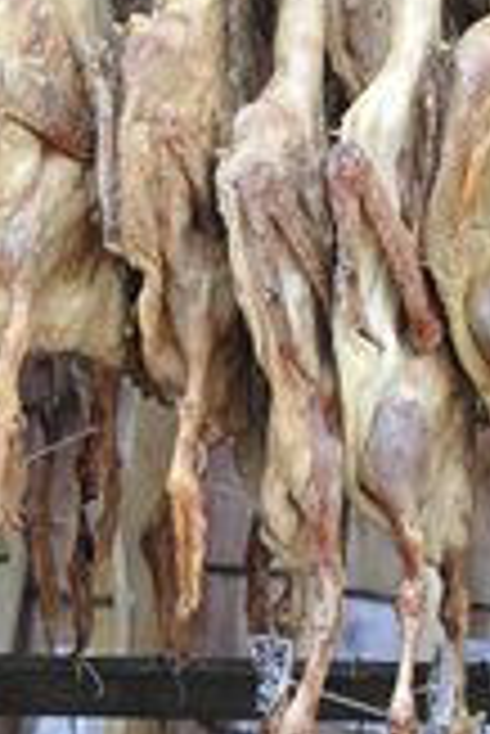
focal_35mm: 153
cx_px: -229
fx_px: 3117
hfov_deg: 8.8
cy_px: 513
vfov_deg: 13.4
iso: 800
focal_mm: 50
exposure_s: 1/200
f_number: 7.1
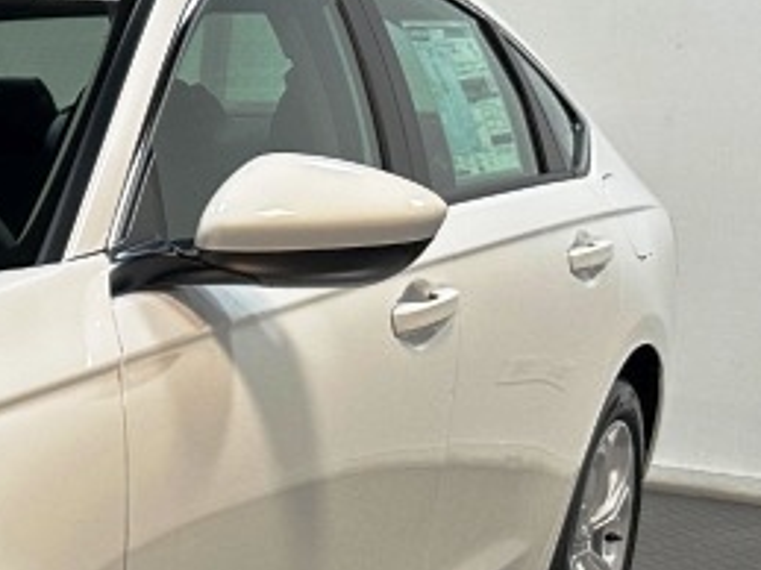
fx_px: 2088
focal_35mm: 95
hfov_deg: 17.2
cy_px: 711
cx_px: -582
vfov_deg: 14.9
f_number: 1.78
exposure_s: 1/60
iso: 160
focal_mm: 6.86
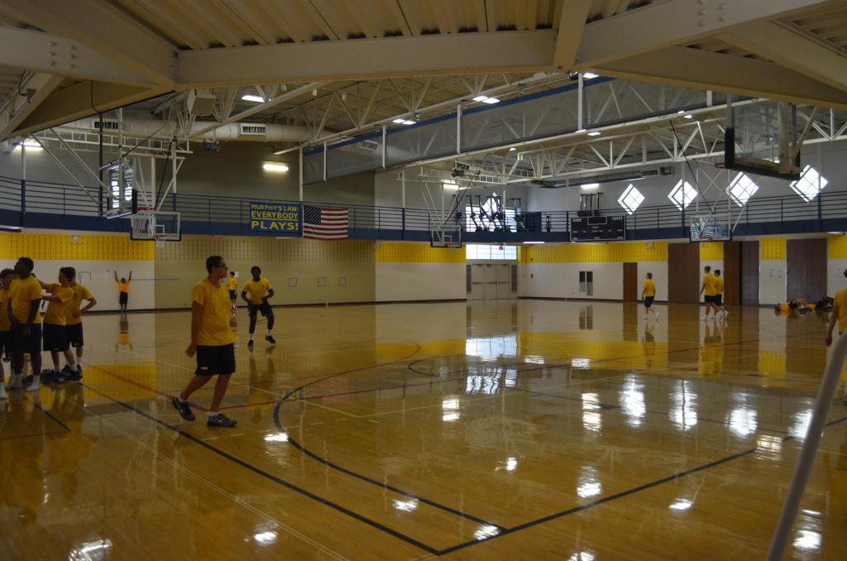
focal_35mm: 30
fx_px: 704
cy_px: 280
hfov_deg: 62.0
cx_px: 424
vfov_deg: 43.4
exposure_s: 1/320
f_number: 3.8
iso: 1600
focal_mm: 20
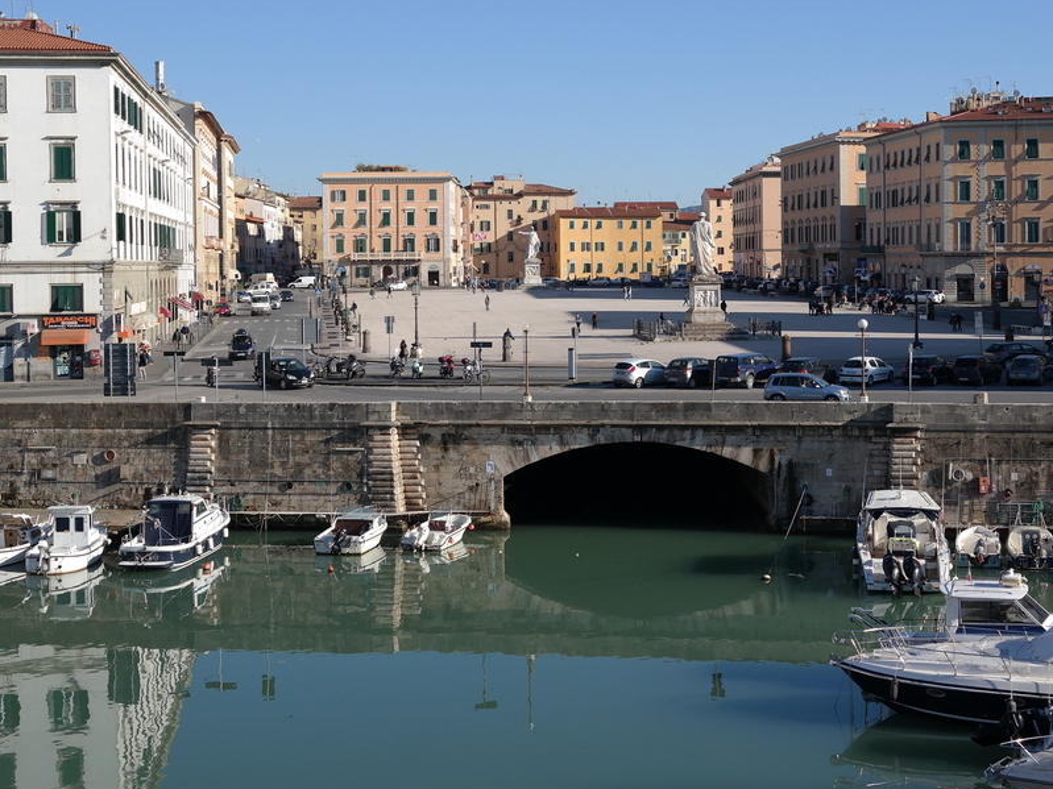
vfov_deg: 27.9
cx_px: 621
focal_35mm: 52
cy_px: 281
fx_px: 1582
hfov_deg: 36.7
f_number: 6.3
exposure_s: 1/250
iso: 100
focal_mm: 24
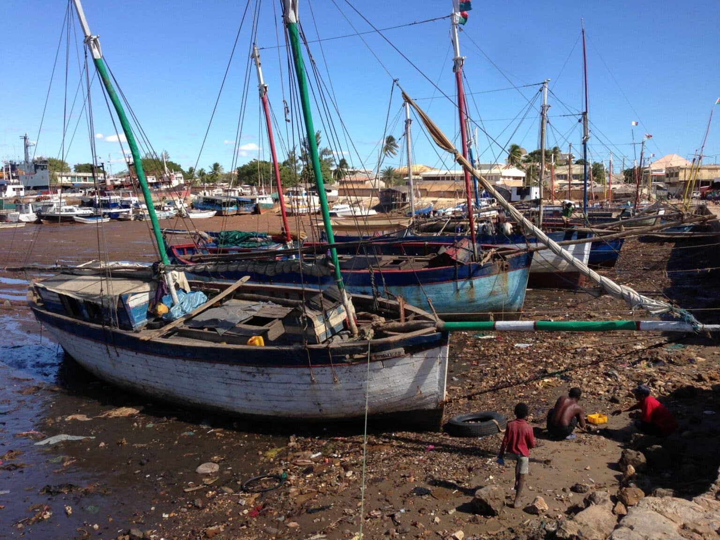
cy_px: 270
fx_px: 686
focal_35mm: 33
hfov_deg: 55.4
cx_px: 360
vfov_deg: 42.9
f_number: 2.4
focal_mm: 4.13
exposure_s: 1/1043
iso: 50
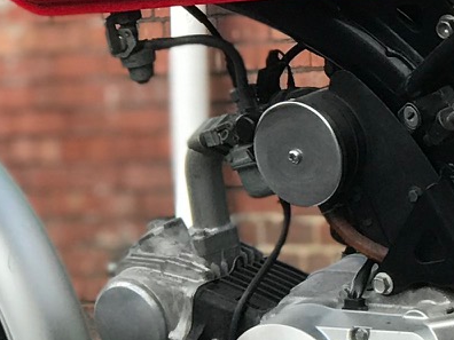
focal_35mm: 290
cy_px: 269
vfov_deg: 5.1
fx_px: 3803
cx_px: 653
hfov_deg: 6.7
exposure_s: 1/50
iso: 25
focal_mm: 6.6
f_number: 2.8
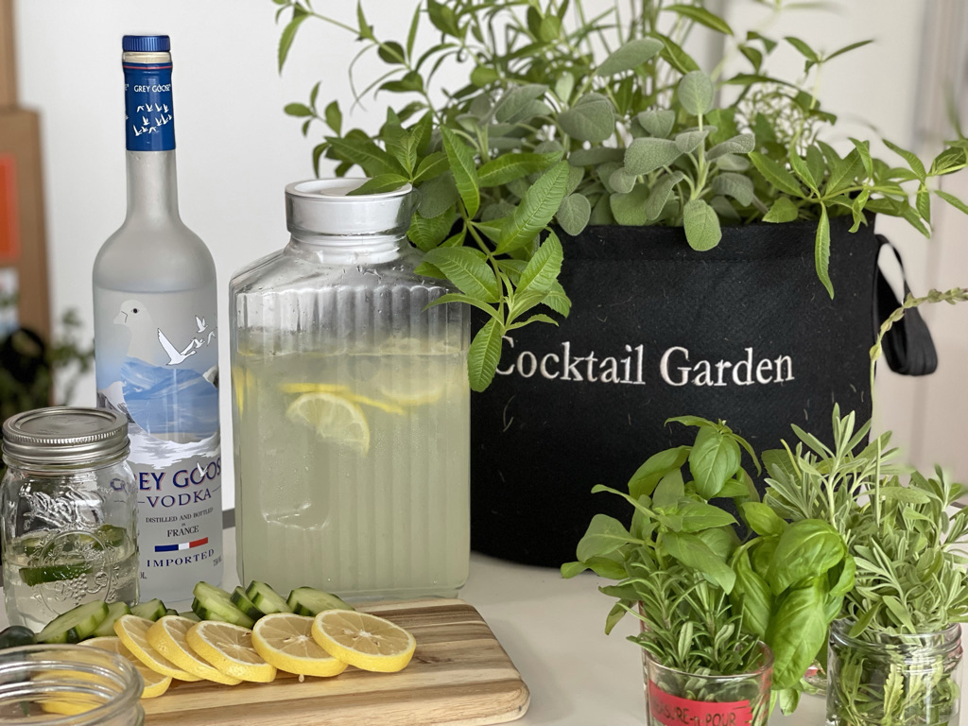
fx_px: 1790
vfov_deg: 22.9
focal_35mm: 64
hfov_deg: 30.3
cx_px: 484
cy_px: 363
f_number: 2.2
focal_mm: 7.5
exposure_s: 1/120
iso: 125
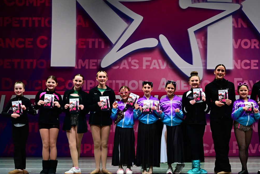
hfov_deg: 27.2
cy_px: 101
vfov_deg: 18.4
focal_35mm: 74
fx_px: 534
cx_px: 174
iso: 2000
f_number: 8
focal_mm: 49
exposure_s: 1/250
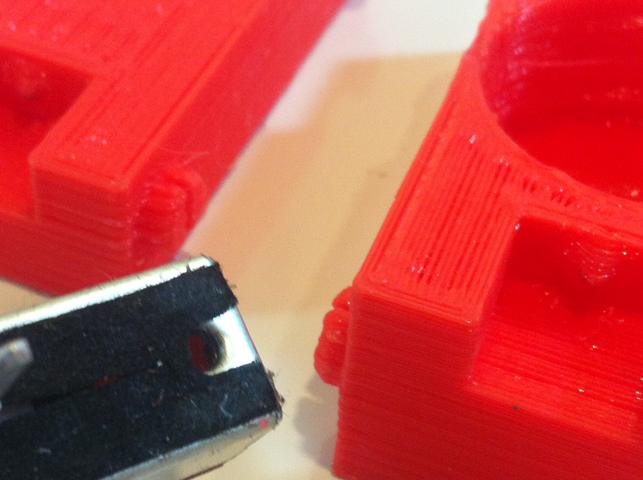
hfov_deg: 25.3
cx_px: 263
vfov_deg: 19.0
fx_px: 1428
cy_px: 172
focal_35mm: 77
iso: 80
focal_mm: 3.85
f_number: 2.8
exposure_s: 1/17
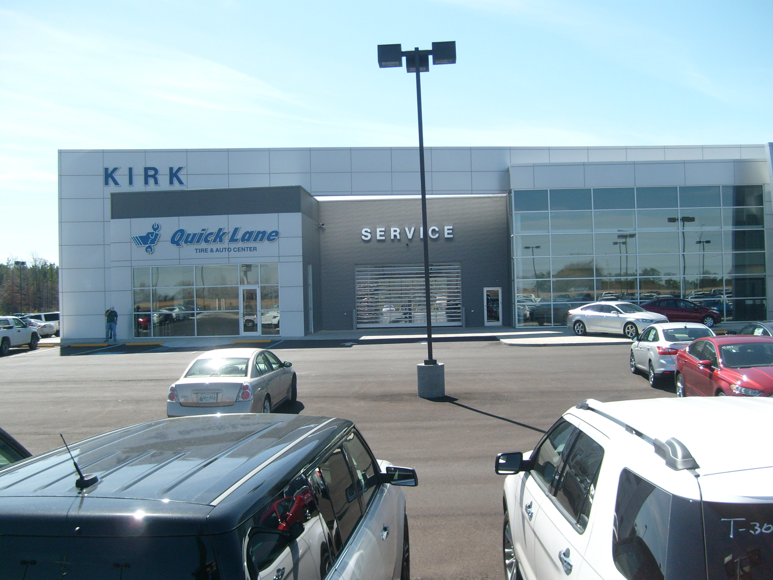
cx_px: 386
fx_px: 782
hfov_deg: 52.6
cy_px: 290
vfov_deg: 40.7
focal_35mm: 35
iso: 80
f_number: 7.1
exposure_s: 1/250
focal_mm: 5.8
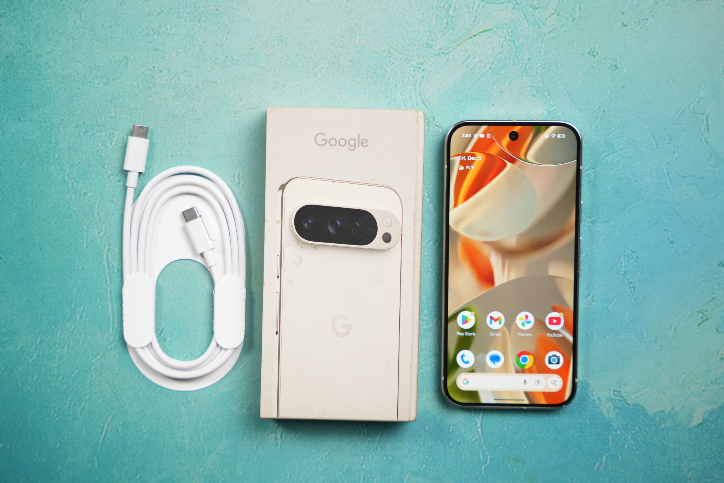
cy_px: 242
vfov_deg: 19.5
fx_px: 1408
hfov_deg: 28.8
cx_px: 362
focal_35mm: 70
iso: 640
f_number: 3.5
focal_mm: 70
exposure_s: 1/125
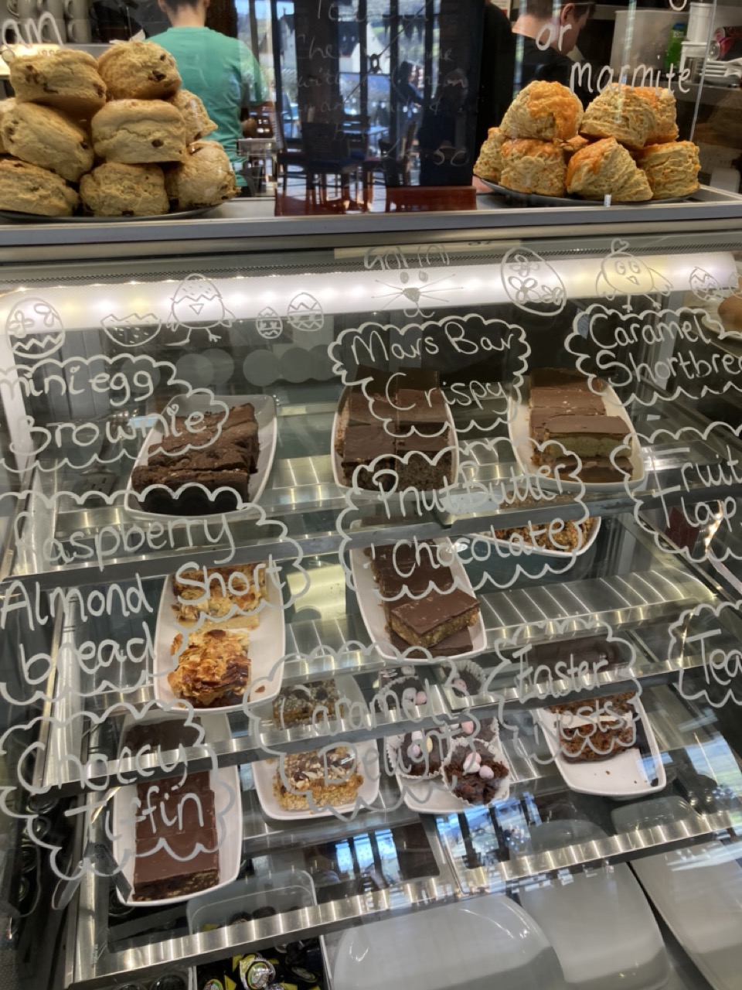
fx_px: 800
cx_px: 371
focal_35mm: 28
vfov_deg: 63.4
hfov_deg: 49.7
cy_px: 495
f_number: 1.8
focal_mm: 3.99
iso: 50
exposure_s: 1/50
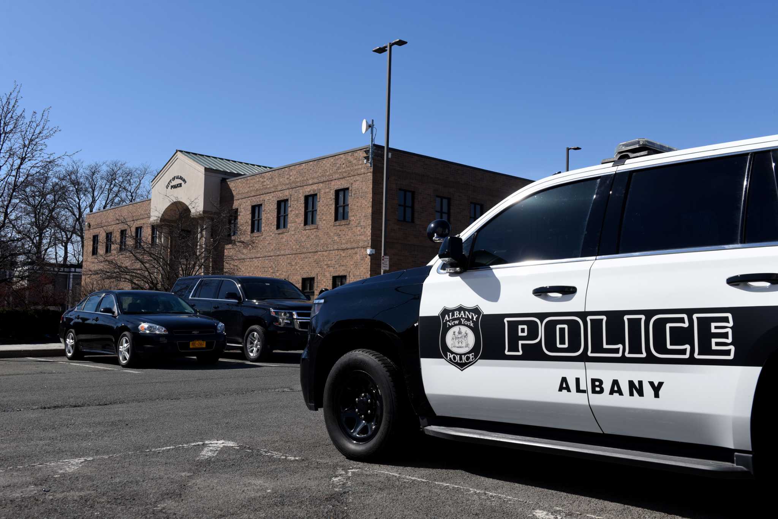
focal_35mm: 36
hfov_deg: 53.1
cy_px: 260
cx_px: 389
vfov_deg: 36.9
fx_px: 778
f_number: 9
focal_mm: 36
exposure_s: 1/320
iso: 100
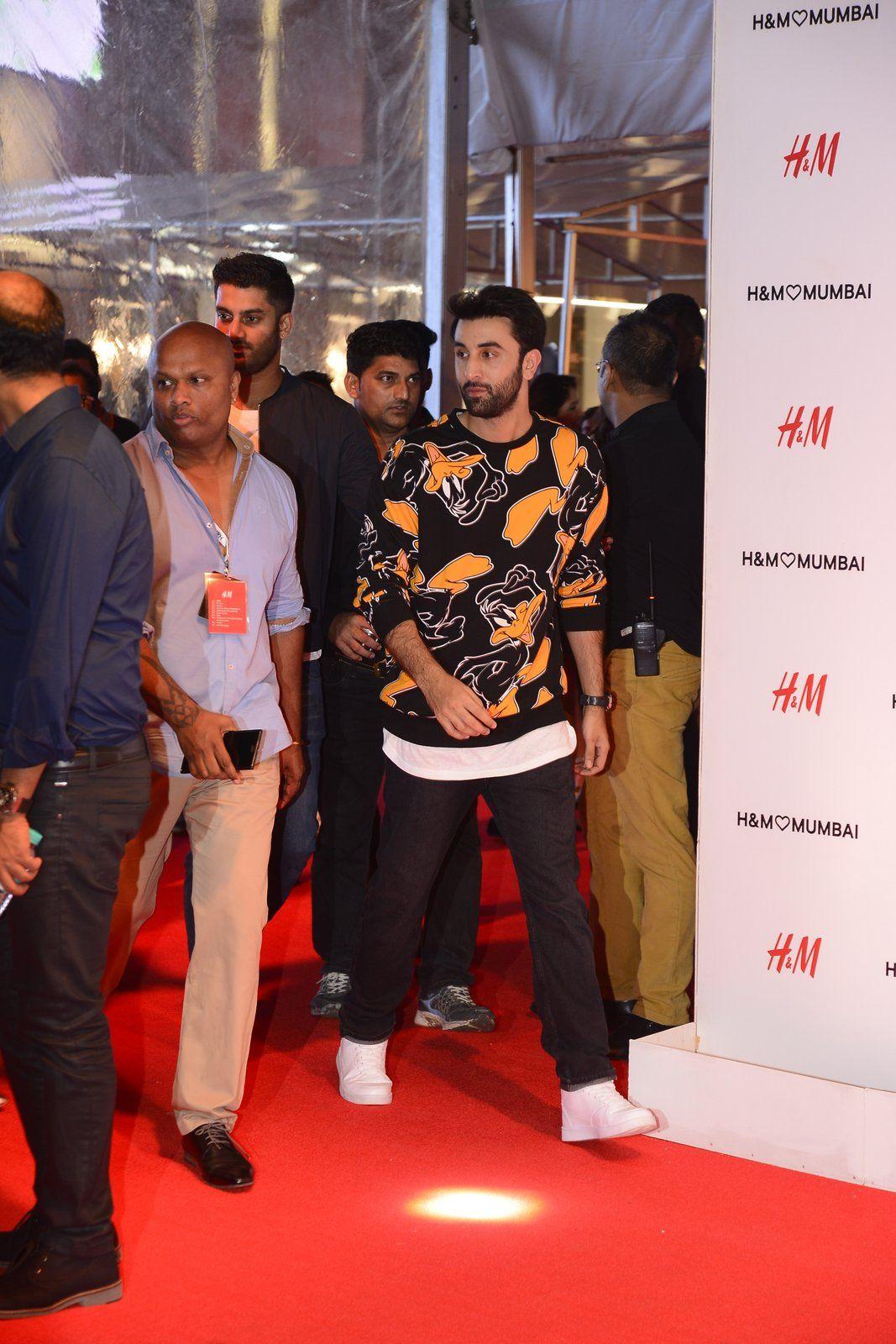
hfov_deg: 19.5
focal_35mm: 70
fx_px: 2613
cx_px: 448
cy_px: 672
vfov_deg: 28.8
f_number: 5
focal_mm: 70
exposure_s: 1/125
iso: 800
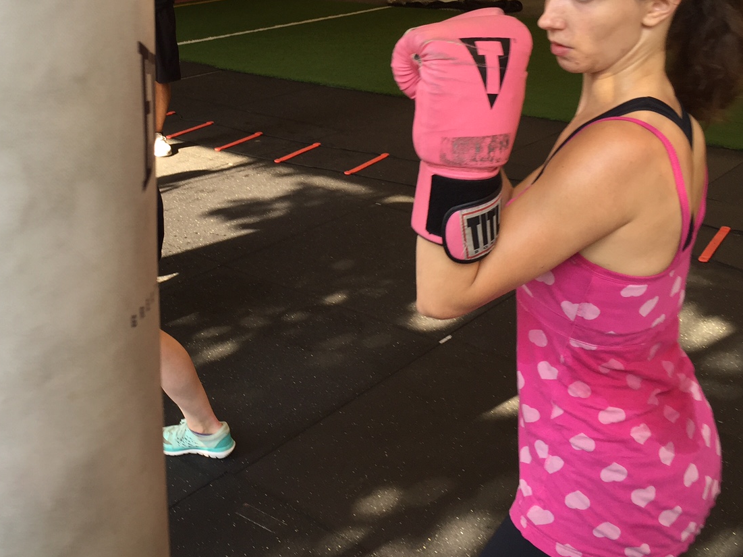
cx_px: 250
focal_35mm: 43
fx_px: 923
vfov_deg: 33.1
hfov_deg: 43.3
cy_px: 153
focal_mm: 4.15
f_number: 2.2
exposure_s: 1/60
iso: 32
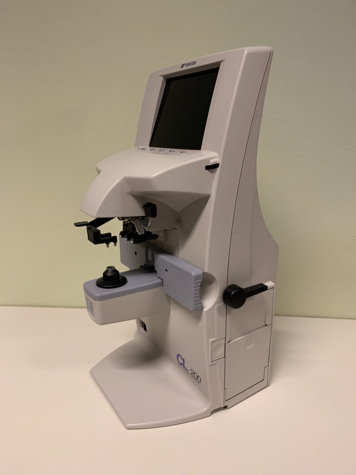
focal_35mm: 26
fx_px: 357
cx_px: 178
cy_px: 238
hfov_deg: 53.1
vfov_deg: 67.3
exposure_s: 1/50
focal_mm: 4.25
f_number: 1.8
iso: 160
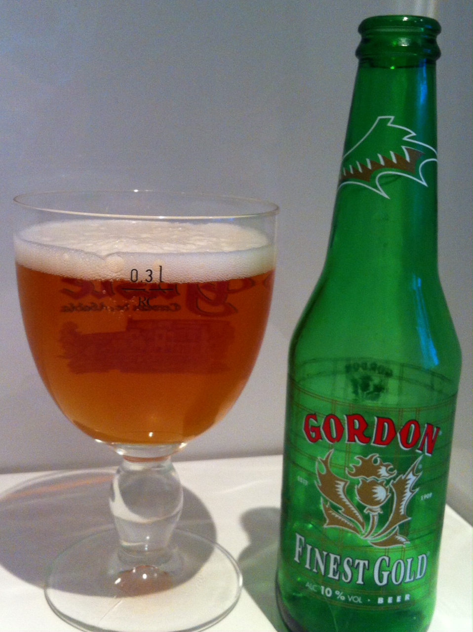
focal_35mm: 35
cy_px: 316
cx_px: 236
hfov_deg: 40.6
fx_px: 639
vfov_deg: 52.7
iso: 200
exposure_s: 1/17
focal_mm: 3.85
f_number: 2.8
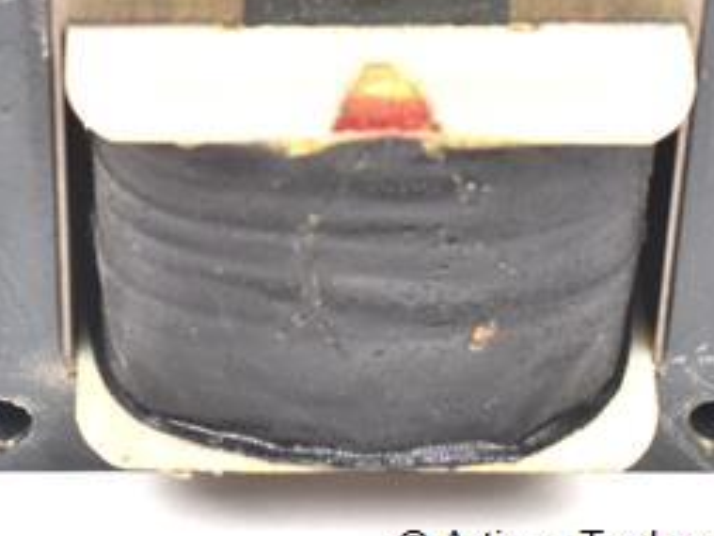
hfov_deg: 15.0
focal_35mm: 130
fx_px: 2683
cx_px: 99
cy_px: 11
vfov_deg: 11.3
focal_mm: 38
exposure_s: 1/200
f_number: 13
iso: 200
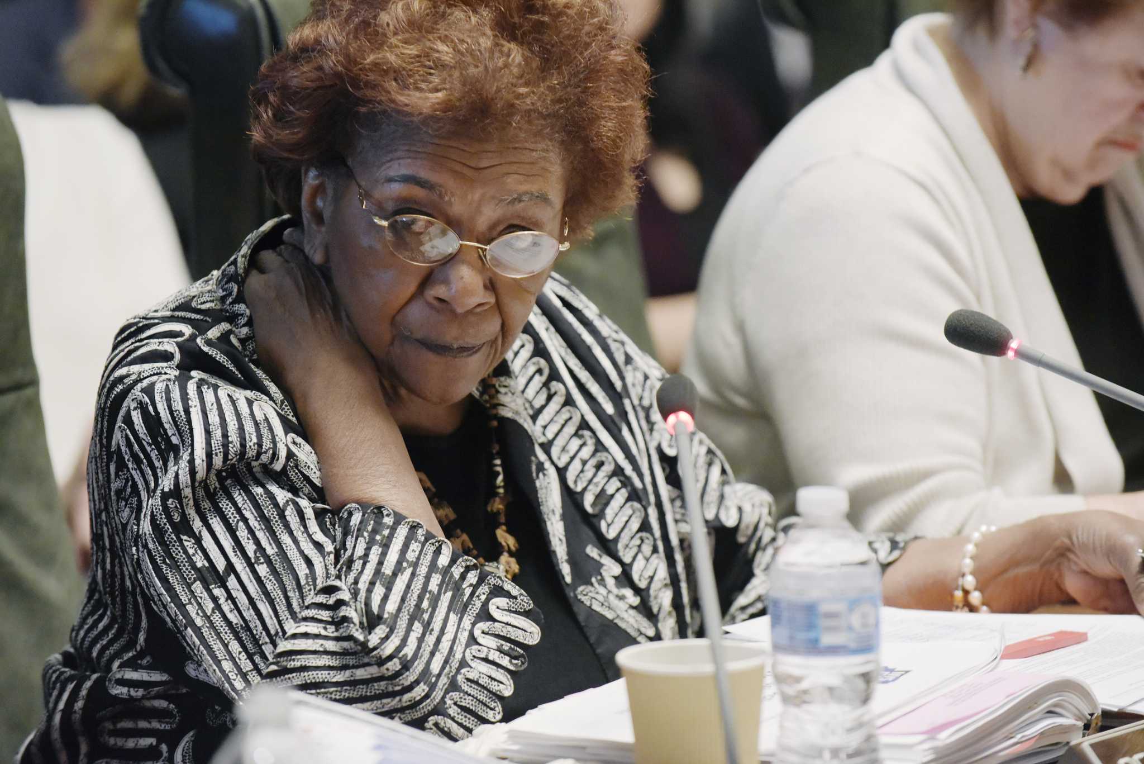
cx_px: 572
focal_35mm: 200
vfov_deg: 6.9
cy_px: 382
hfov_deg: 10.3
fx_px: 6357
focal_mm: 200
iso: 3200
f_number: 2.8
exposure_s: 1/80
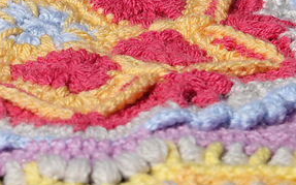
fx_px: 4055
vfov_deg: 2.6
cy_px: 89
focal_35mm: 503
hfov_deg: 4.2
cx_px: 65
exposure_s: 1/1000
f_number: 5.6
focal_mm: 81.1
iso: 100
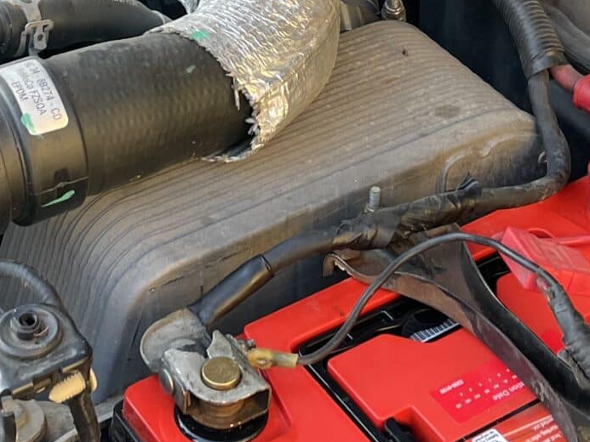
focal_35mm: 96
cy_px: -144
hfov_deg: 20.4
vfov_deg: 14.7
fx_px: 1637
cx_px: 224
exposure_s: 1/121
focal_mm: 4.2
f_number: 1.6
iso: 64
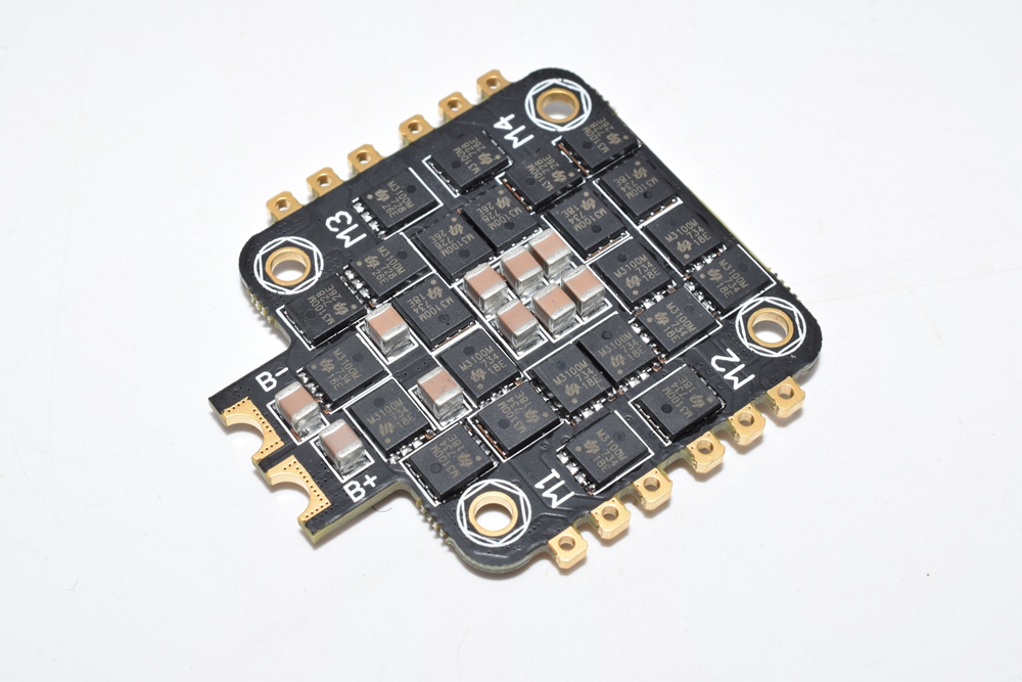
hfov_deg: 33.4
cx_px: 511
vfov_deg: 22.6
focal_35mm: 60
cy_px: 341
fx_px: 1703
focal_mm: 40
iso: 100
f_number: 20
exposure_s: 1/60
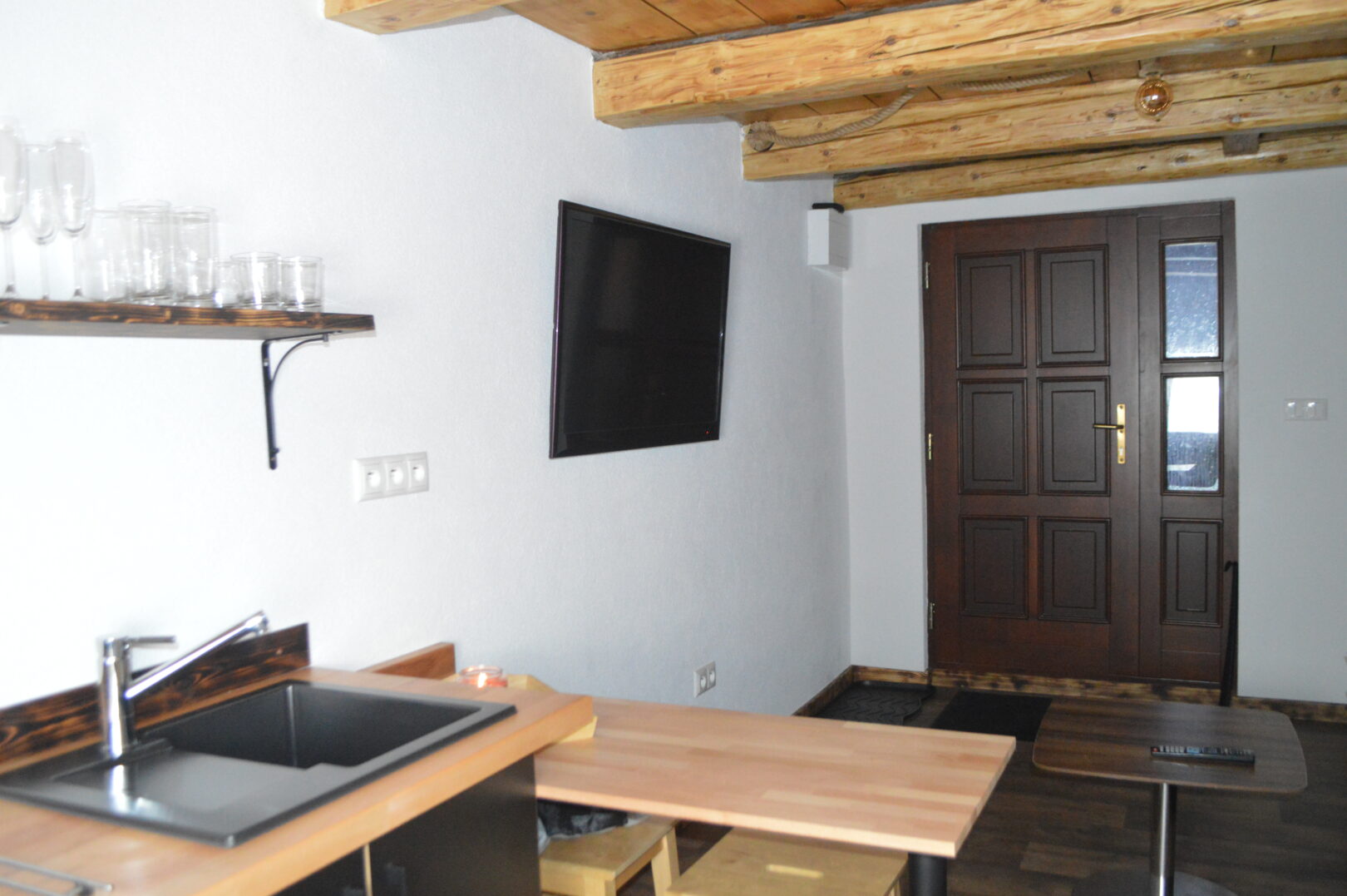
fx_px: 1121
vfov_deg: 43.5
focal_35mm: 30
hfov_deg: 62.0
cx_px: 674
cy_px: 448
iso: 3200
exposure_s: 1/80
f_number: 4.5
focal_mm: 20
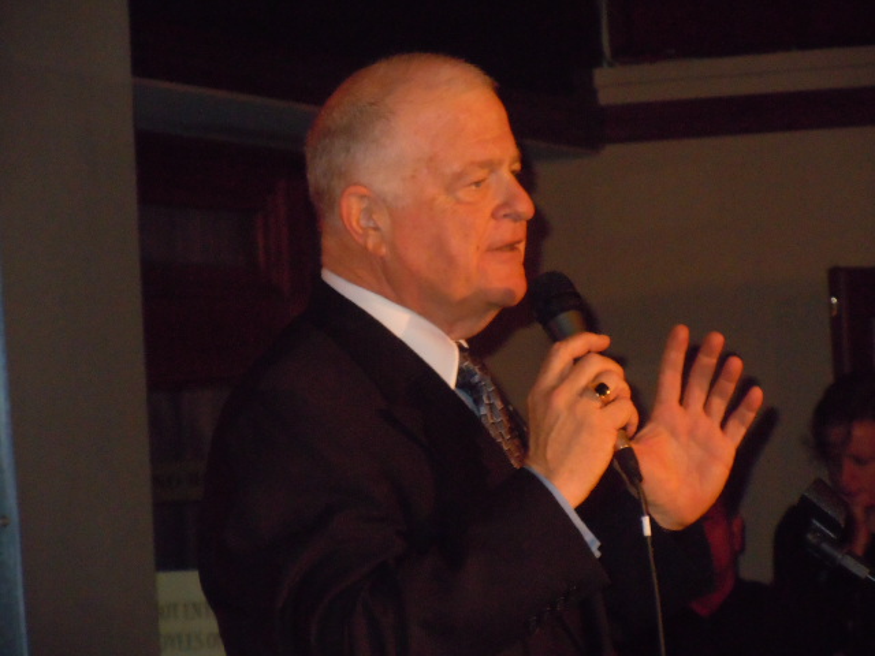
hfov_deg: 9.9
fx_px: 5055
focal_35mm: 200
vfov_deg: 7.4
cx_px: 438
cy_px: 328
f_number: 4.7
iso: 1000
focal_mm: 36
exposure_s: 1/80
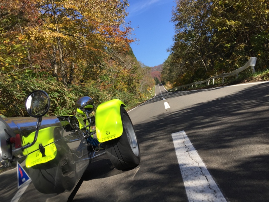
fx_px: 225
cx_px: 134
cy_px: 101
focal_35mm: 29
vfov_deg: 48.2
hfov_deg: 61.7
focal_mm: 4.15
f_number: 2.2
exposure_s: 1/1276
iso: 32
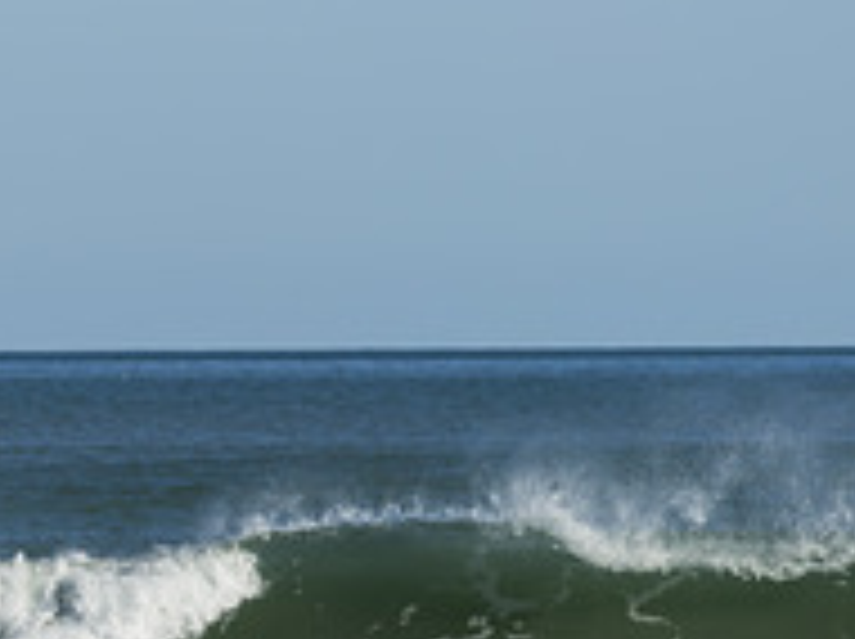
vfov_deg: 2.0
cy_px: 668
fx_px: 18748
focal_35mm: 760
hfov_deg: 2.6
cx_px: -14
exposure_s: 1/500
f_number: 5.6
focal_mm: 200
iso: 110
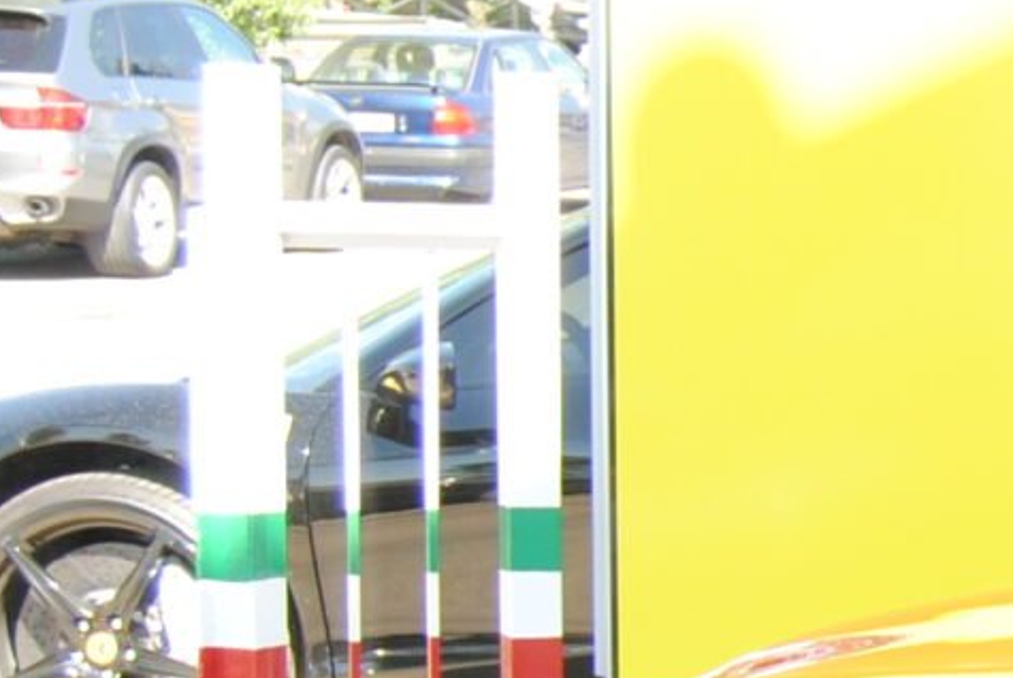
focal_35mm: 194
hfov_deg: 9.4
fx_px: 5466
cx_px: 2459
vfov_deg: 7.1
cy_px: 750
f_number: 5.6
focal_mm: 24
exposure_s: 1/125
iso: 180
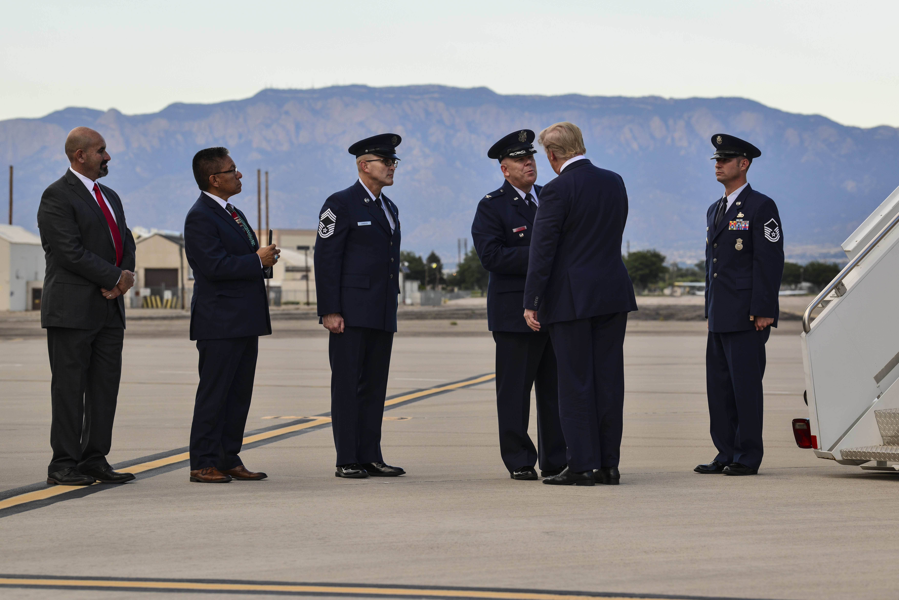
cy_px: 300
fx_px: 3047
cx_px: 450
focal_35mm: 122
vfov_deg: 11.2
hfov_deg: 16.8
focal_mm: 122
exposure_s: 1/160
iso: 320
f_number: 6.3
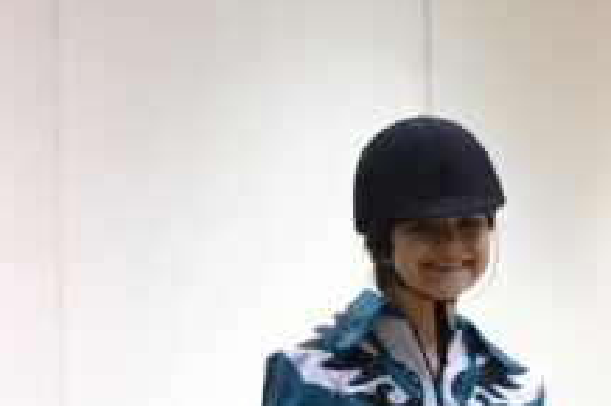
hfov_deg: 10.9
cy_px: 368
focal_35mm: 188
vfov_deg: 7.3
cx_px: 440
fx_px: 3188
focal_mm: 40
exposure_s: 1/125
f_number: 2.8
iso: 1000
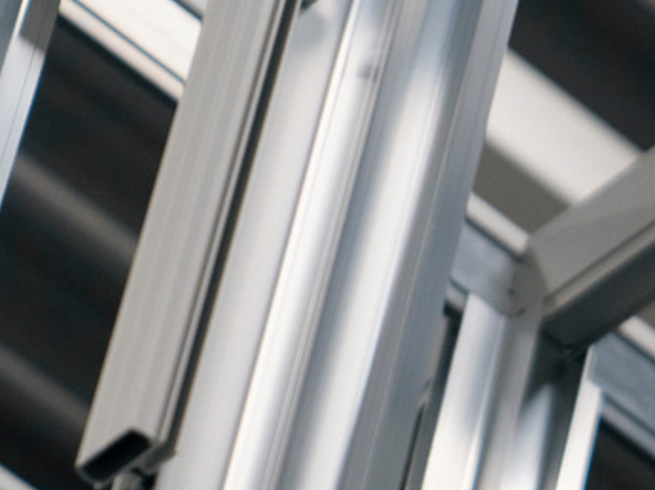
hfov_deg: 5.2
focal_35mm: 374
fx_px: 7072
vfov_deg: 3.9
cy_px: 1152
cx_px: 1306
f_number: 2.8
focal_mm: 70
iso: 800
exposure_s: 1/125
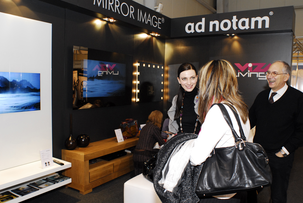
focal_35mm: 30
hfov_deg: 61.9
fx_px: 253
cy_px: 102
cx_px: 152
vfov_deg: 43.7
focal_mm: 20
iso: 800
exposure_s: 1/50
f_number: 4.5
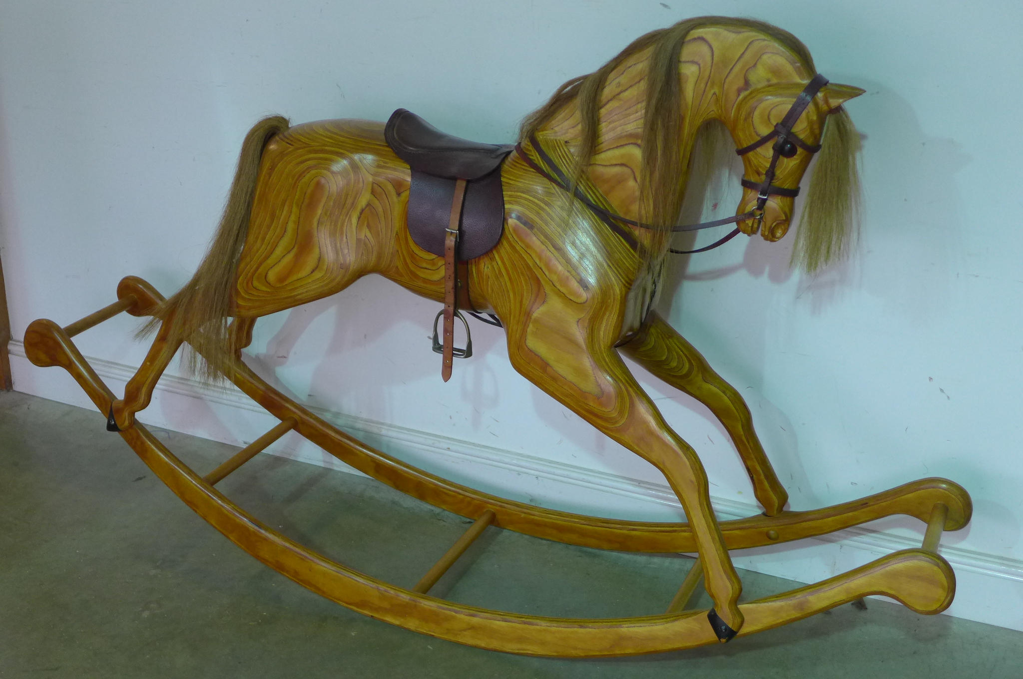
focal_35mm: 47
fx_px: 1334
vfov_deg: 28.6
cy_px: 340
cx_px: 512
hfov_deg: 42.0
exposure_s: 1/60
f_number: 1.8
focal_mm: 9.2
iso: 400
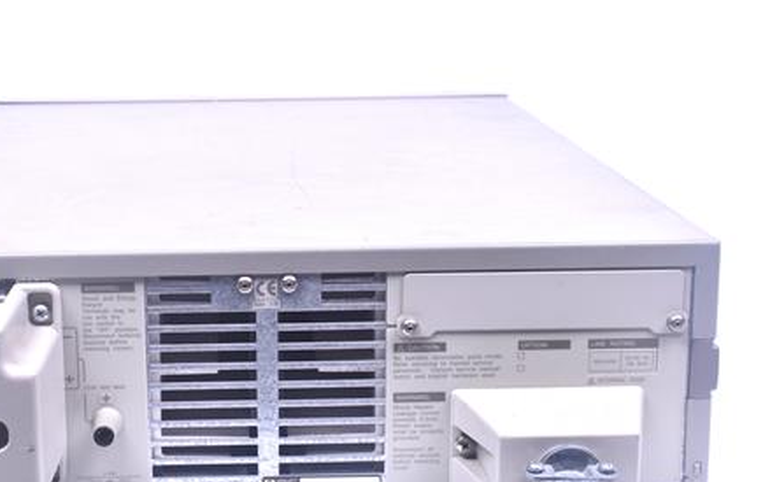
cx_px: 253
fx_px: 1491
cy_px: 221
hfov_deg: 28.8
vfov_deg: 18.4
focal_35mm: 71
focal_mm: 34
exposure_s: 1/200
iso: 200
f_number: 11
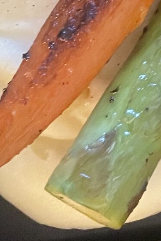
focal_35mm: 123
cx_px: 258
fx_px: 826
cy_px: -80
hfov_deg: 10.7
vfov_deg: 15.8
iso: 640
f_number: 1.6
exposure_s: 1/30
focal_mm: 4.2
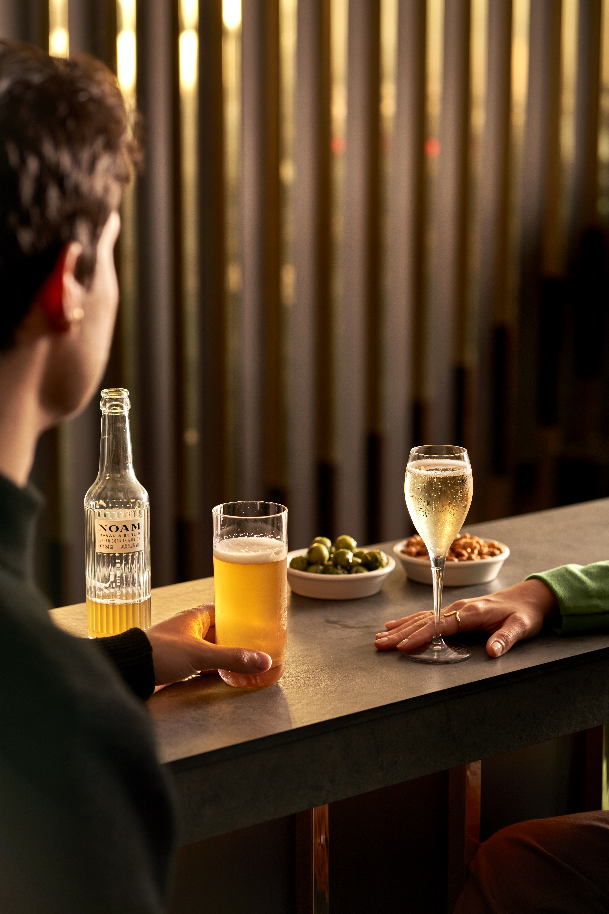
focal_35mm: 85
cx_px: 304
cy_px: 457
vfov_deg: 23.9
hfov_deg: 16.1
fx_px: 2157
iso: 100
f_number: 4
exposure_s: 1/20
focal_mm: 85
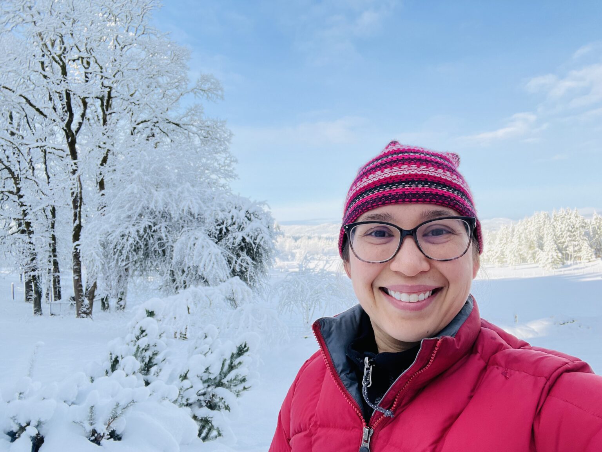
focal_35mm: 23
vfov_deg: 58.9
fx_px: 400
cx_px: 301
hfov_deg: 73.9
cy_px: 226
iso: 25
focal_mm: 2.71
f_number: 2.2
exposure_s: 1/496
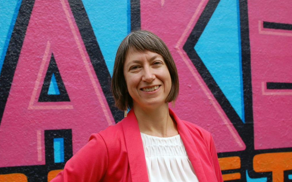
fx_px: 434
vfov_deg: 23.7
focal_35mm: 55
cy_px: 91
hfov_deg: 37.2
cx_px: 147
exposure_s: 1/250
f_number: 6.3
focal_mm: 35
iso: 200
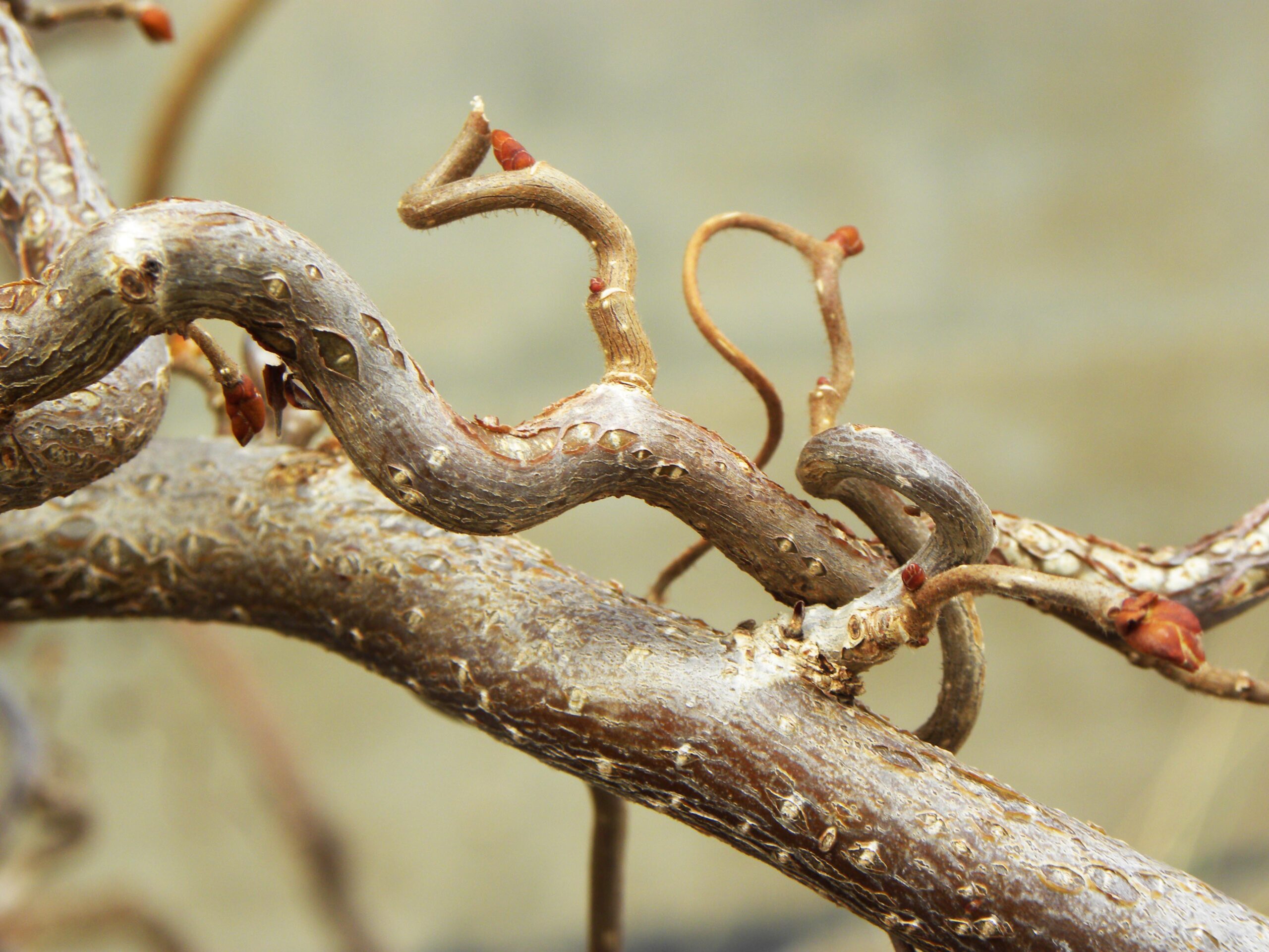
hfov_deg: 13.7
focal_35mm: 144
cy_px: 476
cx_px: 634
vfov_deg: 10.3
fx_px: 5279
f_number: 4.5
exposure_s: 1/92.7
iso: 64
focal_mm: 25.7
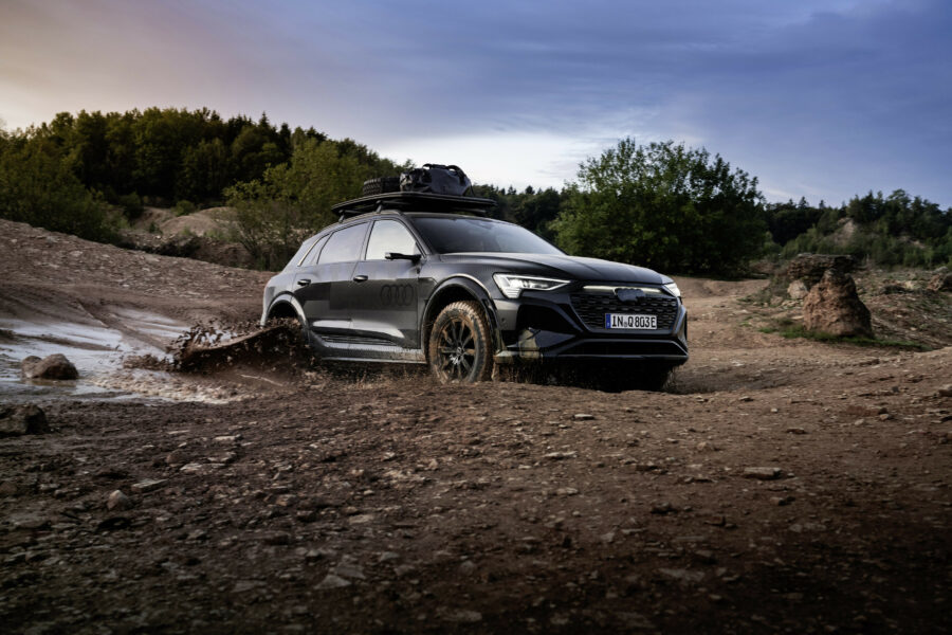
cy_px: 318
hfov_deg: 47.4
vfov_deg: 32.6
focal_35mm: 41
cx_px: 476
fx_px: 1084
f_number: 5.6
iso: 1000
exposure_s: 1/250
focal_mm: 41
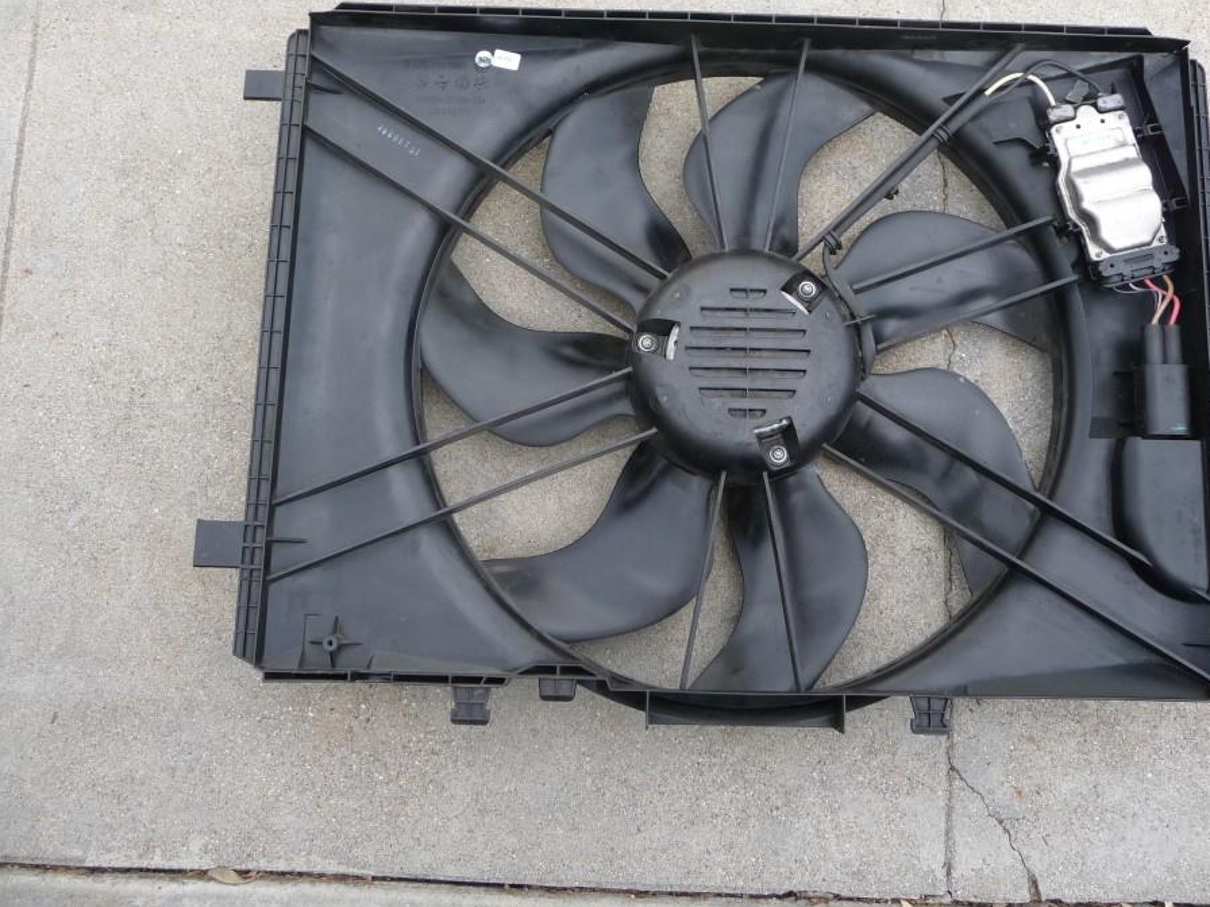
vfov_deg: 44.1
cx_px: 658
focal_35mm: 32
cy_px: 397
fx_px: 1119
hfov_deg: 56.7
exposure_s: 1/250
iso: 100
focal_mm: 4.7
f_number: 3.3
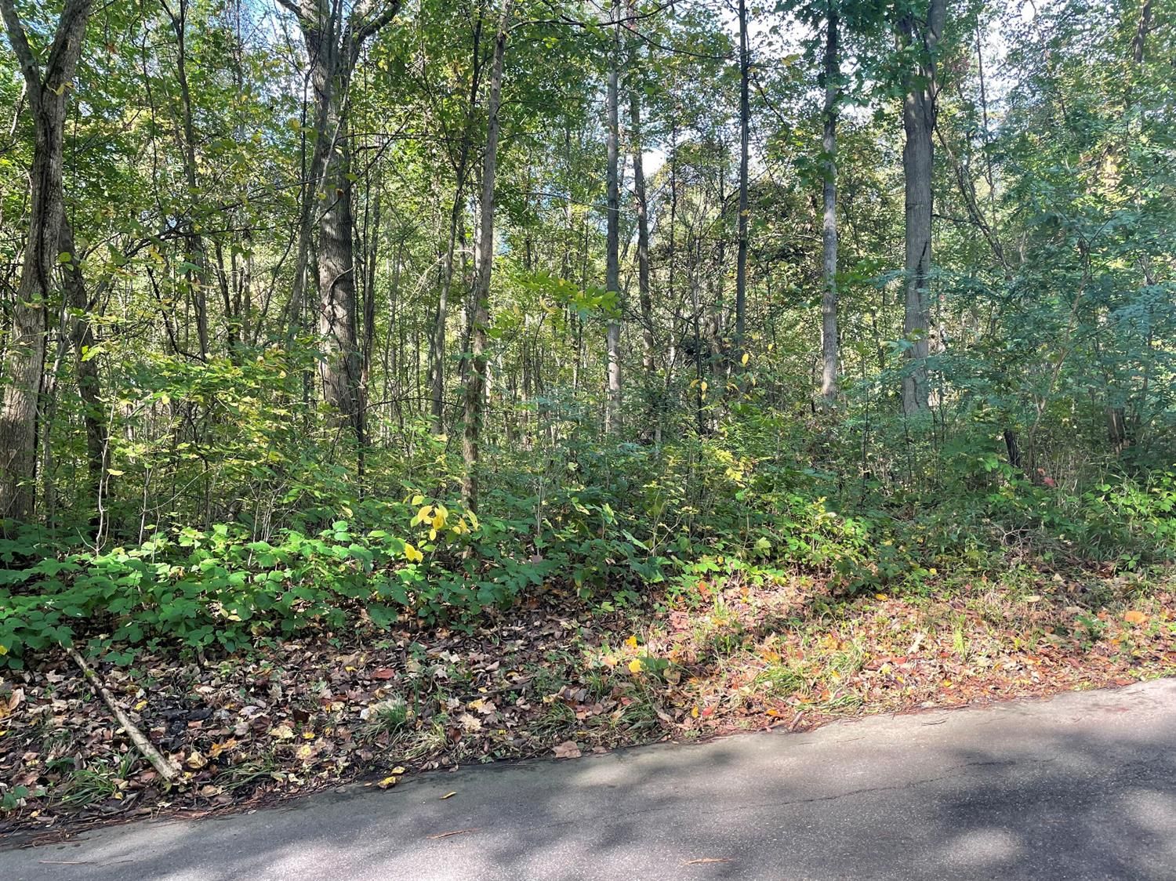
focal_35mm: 26
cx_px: 588
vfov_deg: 53.0
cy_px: 440
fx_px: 883
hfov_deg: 67.3
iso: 32
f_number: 1.6
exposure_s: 1/144
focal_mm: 4.2
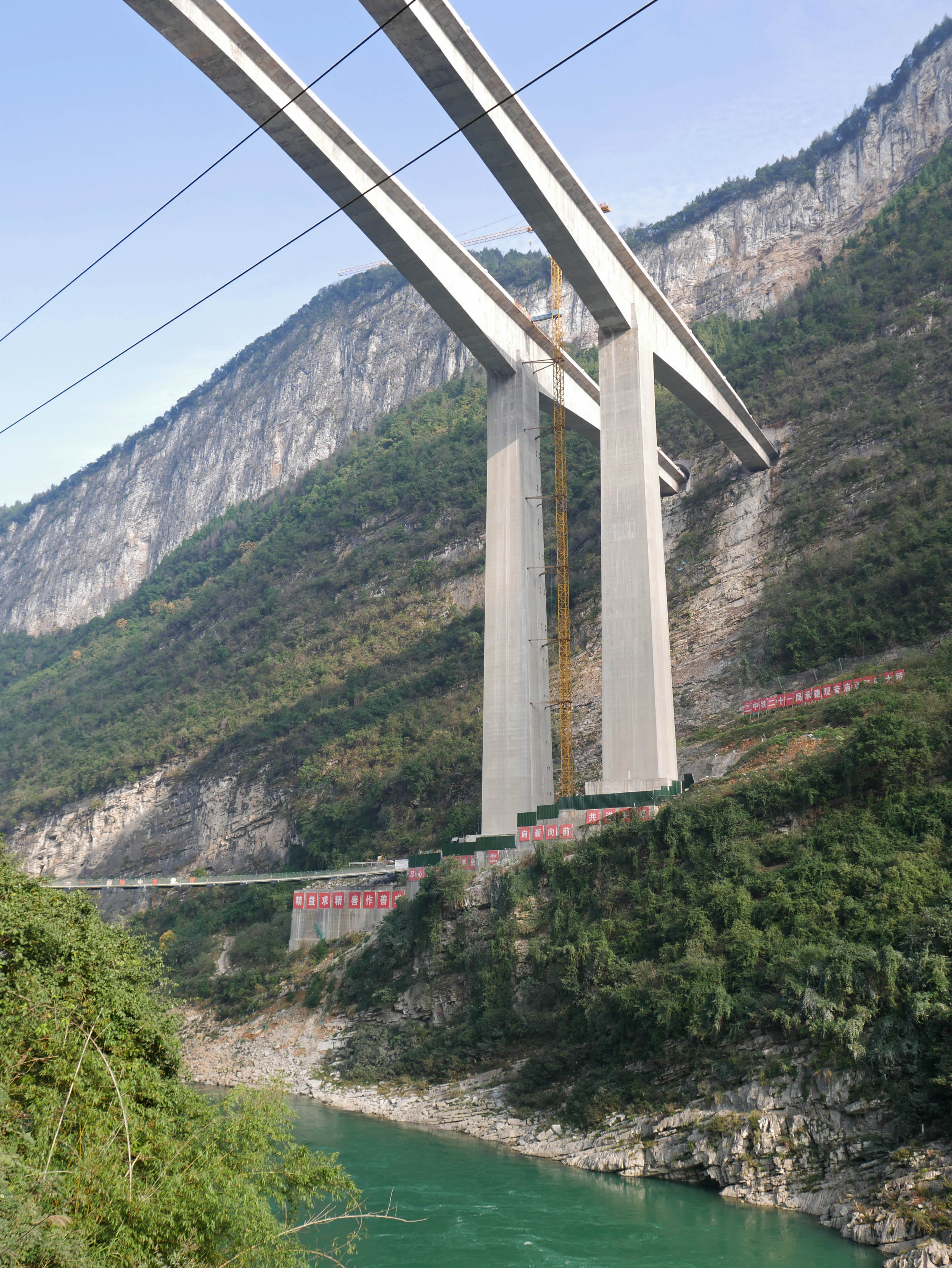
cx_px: 476
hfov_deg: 41.8
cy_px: 634
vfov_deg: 53.9
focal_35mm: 34
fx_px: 1246
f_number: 5.6
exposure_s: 1/200
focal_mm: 17
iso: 200
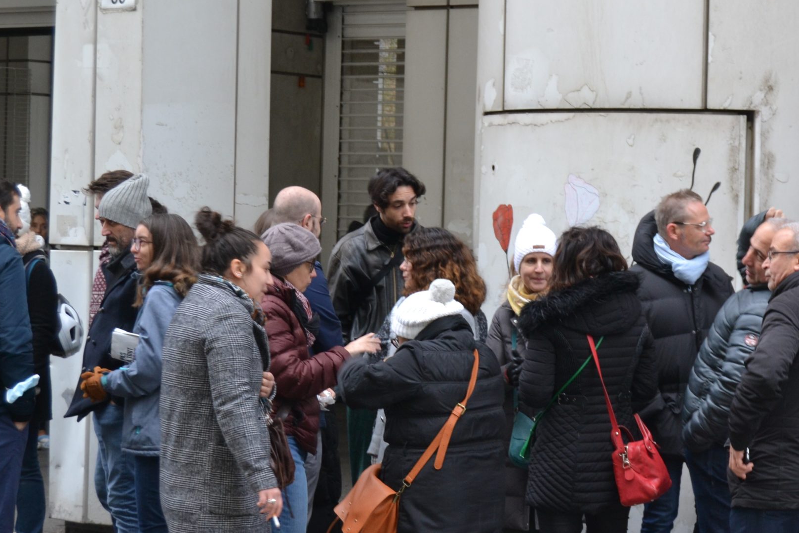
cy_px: 191
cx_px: 577
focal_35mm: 107
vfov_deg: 12.8
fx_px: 2370
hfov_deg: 19.0
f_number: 5.3
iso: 500
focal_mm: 45
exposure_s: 1/60
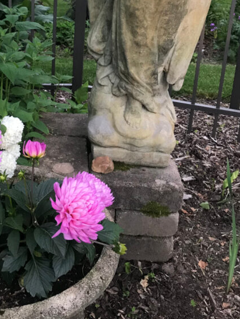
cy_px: 71
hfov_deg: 27.8
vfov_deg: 36.4
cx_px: 35
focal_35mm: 51
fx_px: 471
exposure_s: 1/17
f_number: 1.8
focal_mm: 3.99
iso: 40
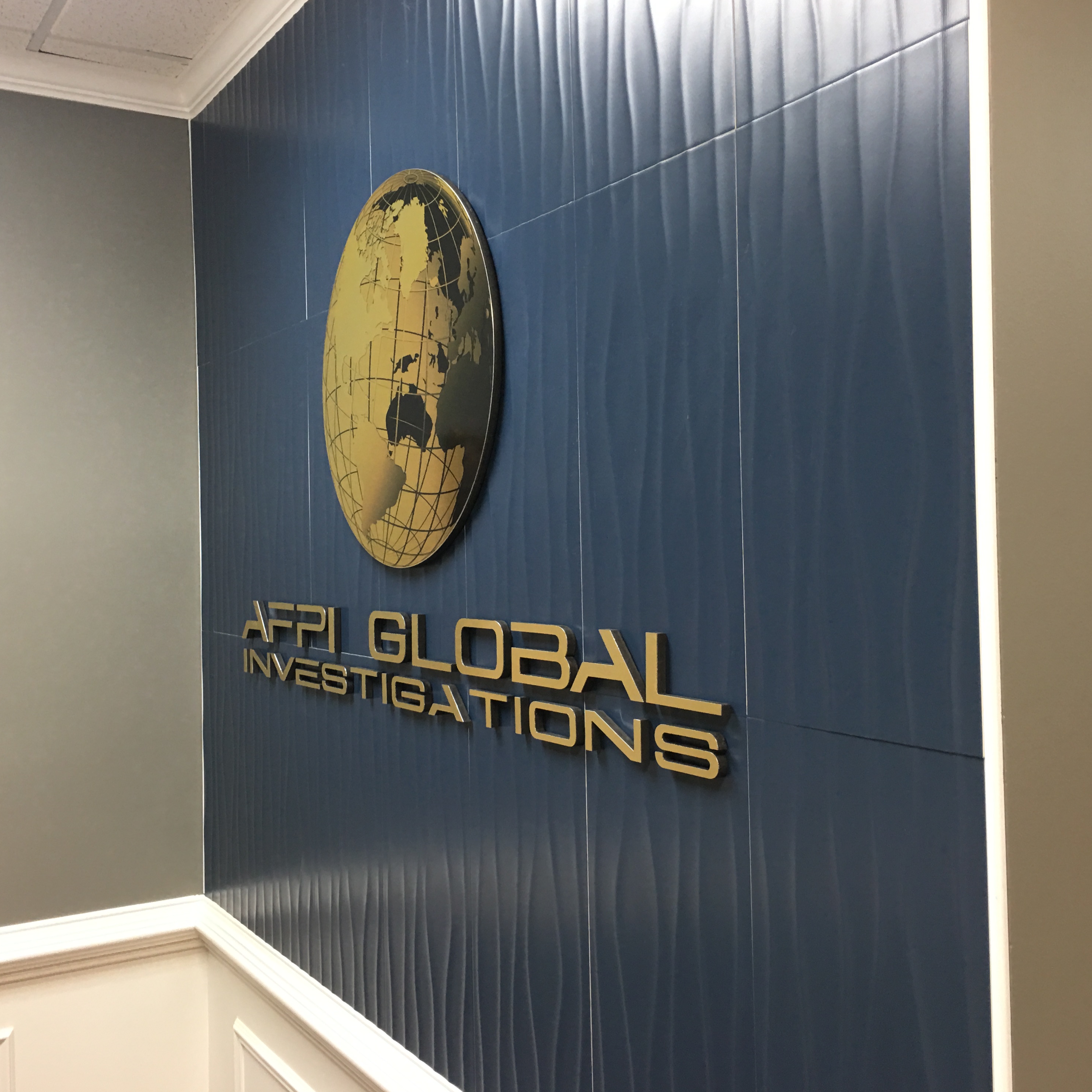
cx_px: 523
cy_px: 548
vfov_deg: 47.2
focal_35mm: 35
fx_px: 1249
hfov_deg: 47.2
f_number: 2.2
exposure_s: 1/15
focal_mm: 4.15
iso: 40
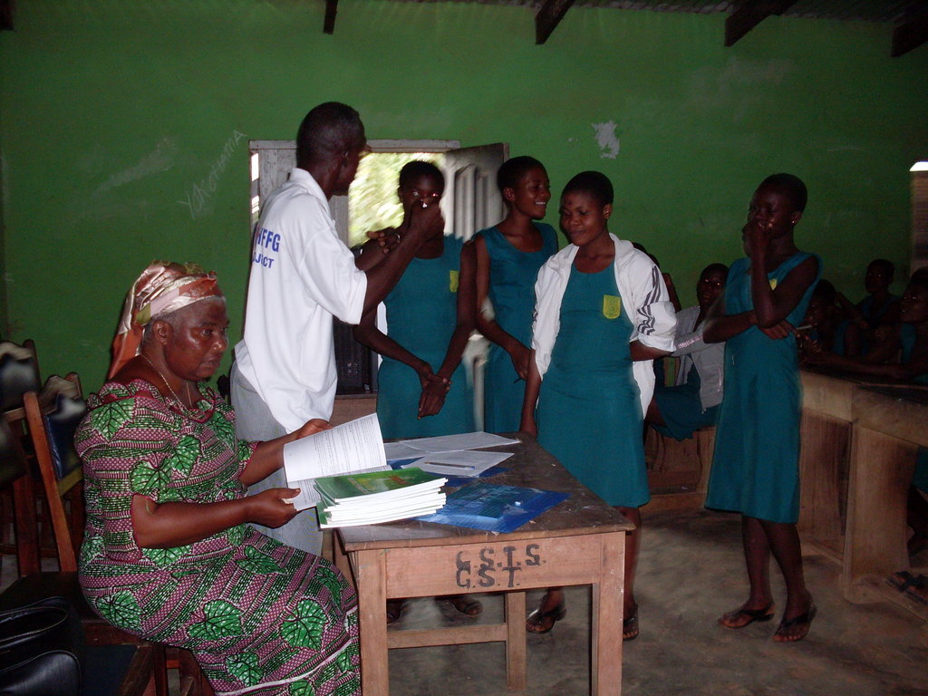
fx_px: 1019
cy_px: 348
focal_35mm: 38
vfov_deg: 37.7
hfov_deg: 49.0
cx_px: 464
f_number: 2.8
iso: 120
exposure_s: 1/45
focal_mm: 6.3
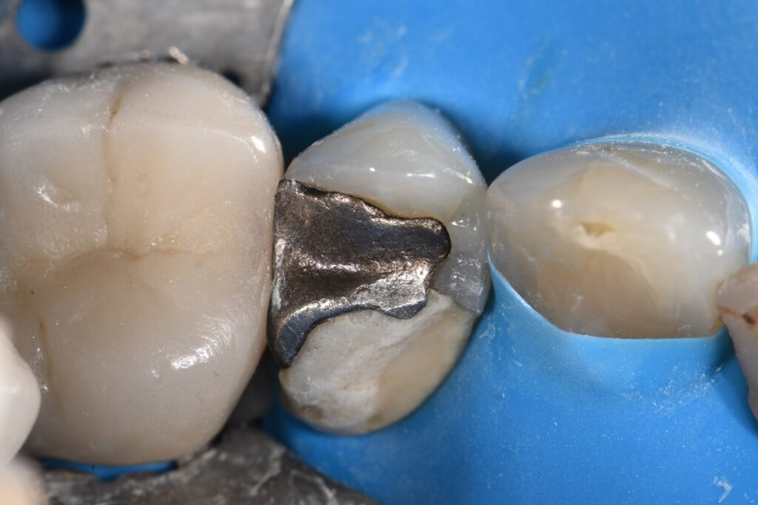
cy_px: 252
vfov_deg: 8.7
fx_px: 3304
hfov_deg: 13.1
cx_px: 379
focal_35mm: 157
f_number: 32
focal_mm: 105
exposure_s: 1/200
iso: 200
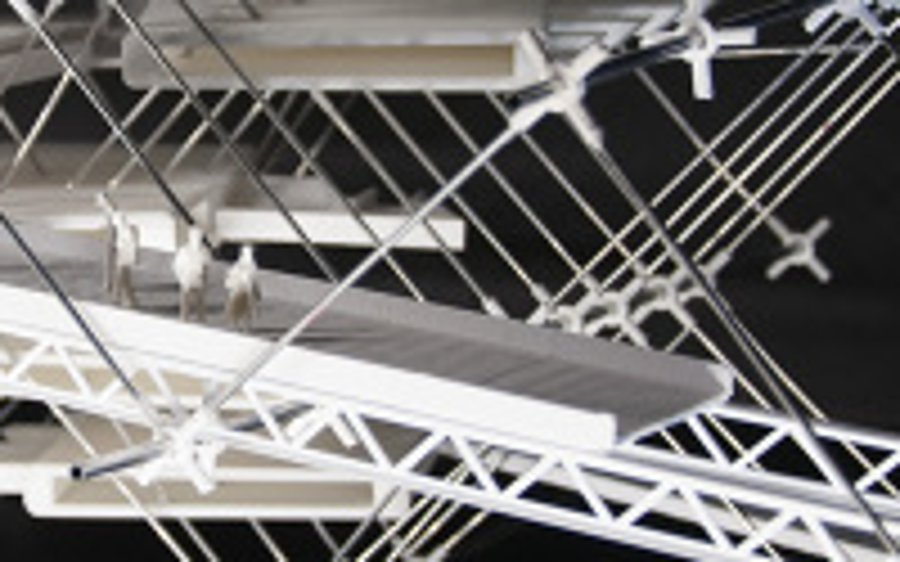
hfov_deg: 16.2
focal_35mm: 128
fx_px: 3132
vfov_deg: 10.2
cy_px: 173
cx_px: 158
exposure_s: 1/30
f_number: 4
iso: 1000
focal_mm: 25
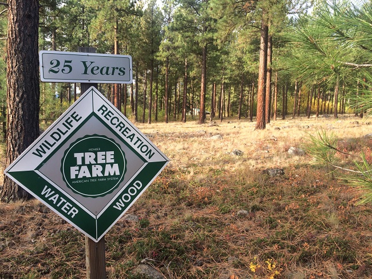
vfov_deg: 48.2
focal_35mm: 29
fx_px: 312
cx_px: 186
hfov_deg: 61.7
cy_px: 140
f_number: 2.2
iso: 32
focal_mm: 4.15
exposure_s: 1/273
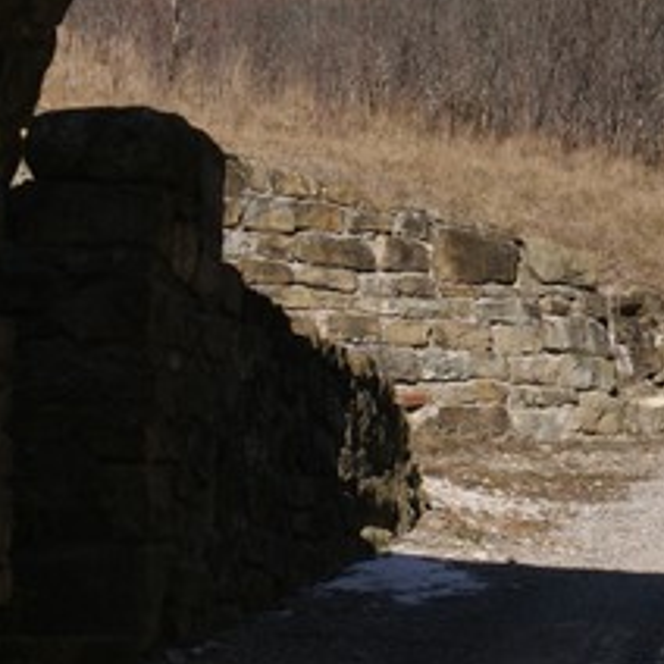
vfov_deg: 6.6
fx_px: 5742
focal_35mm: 265
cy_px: 3
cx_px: 739
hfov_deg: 6.6
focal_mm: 55
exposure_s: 1/160
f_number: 8
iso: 100
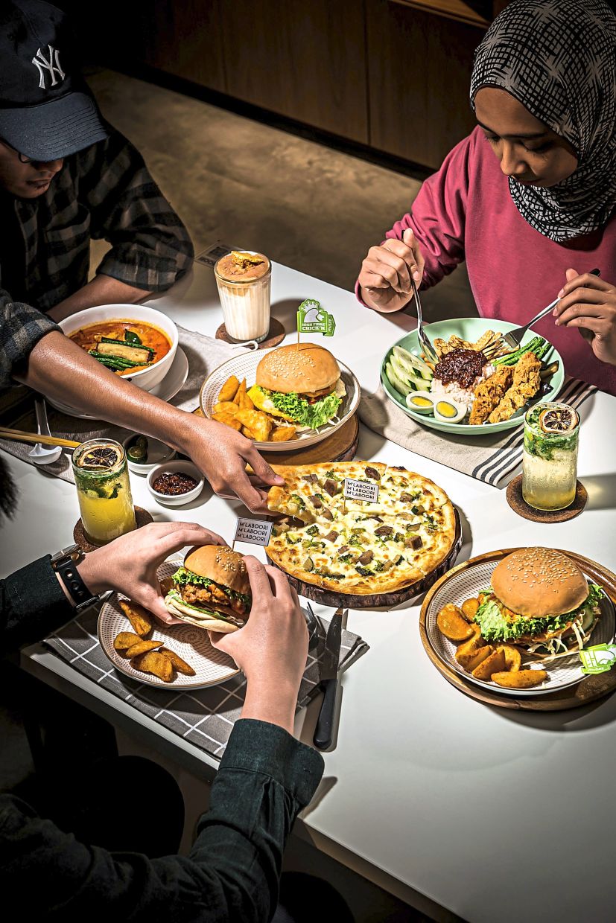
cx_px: 308
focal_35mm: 70
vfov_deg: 28.8
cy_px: 462
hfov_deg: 19.5
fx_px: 1796
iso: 100
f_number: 8
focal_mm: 70
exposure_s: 1/50
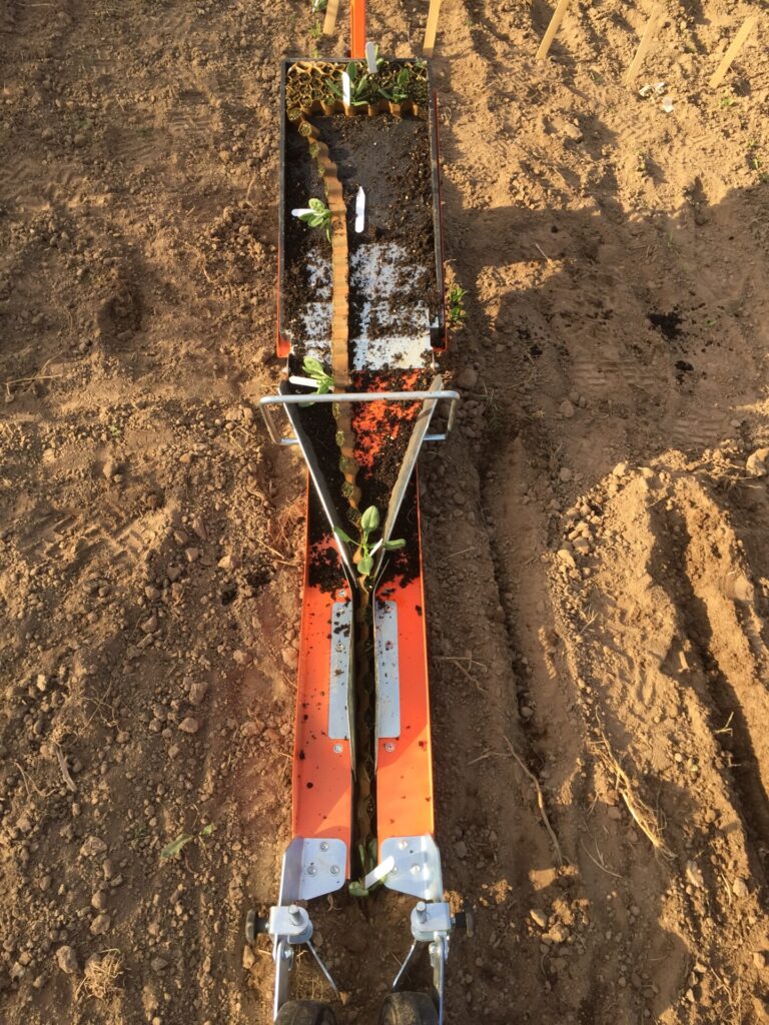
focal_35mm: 29
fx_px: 859
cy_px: 512
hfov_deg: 48.2
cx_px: 384
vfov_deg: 61.7
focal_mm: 4.15
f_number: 2.2
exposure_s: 1/565
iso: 32
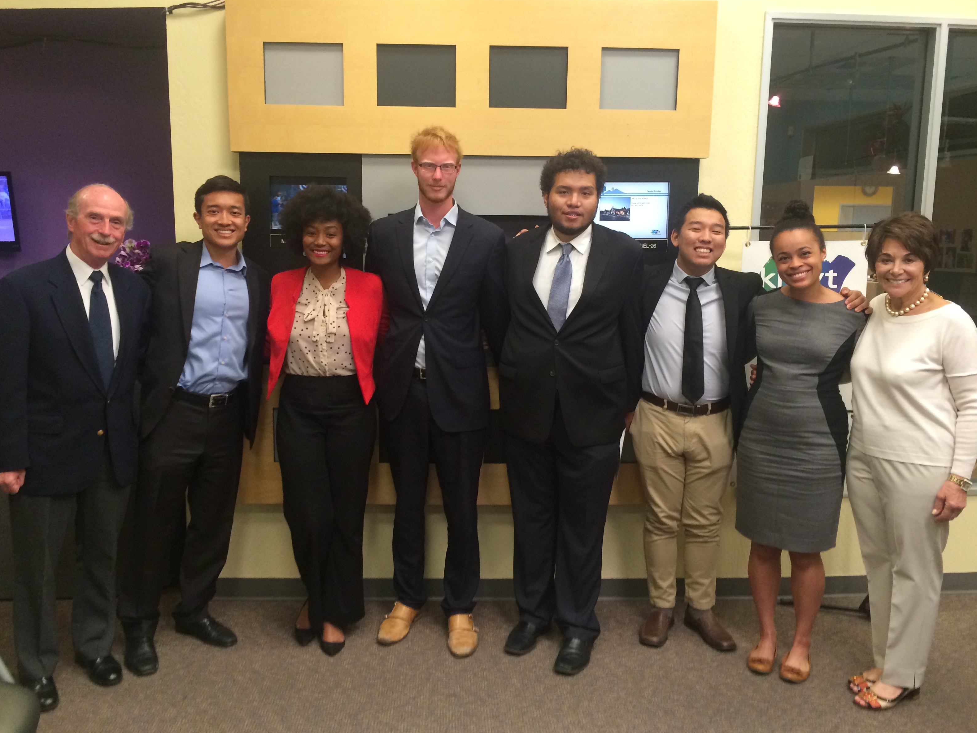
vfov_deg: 46.8
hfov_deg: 60.0
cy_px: 361
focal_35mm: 30
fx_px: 847
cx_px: 479
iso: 125
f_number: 2.2
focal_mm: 4.15
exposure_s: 1/30
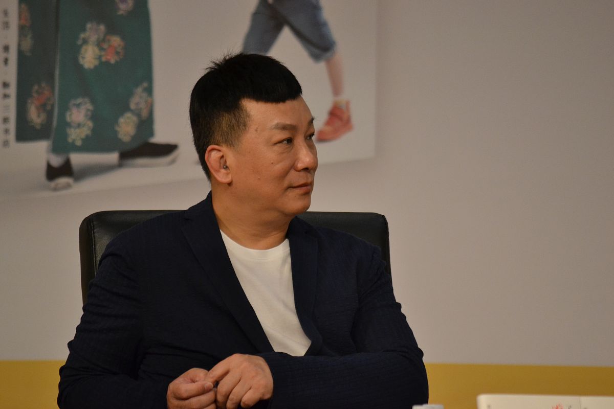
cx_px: 307
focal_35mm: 450
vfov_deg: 3.1
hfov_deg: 4.6
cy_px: 204
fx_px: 7674
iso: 1600
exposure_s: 1/250
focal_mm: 300
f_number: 5.6
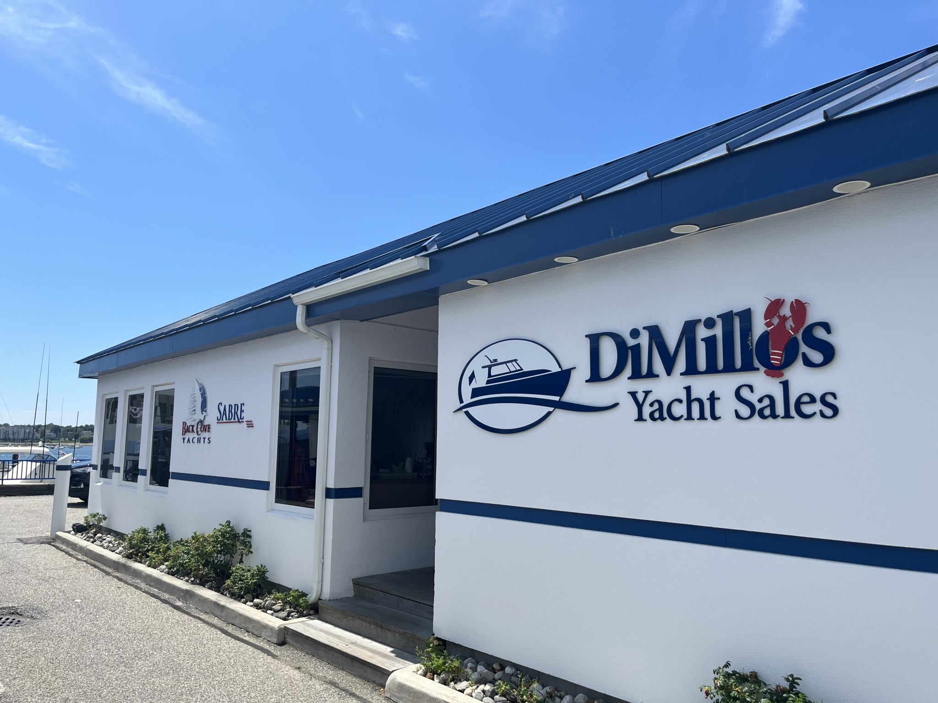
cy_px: 352
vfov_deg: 53.1
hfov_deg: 67.3
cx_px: 469
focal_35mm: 26
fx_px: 705
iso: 50
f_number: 1.6
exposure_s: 1/5076
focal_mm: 5.1
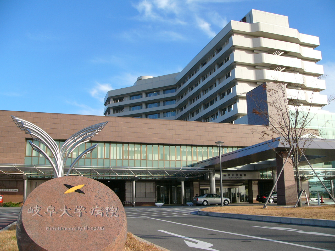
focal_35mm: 36
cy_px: 126
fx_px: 348
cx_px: 168
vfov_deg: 39.7
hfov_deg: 51.4
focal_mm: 6
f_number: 3.3
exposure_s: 1/400
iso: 50
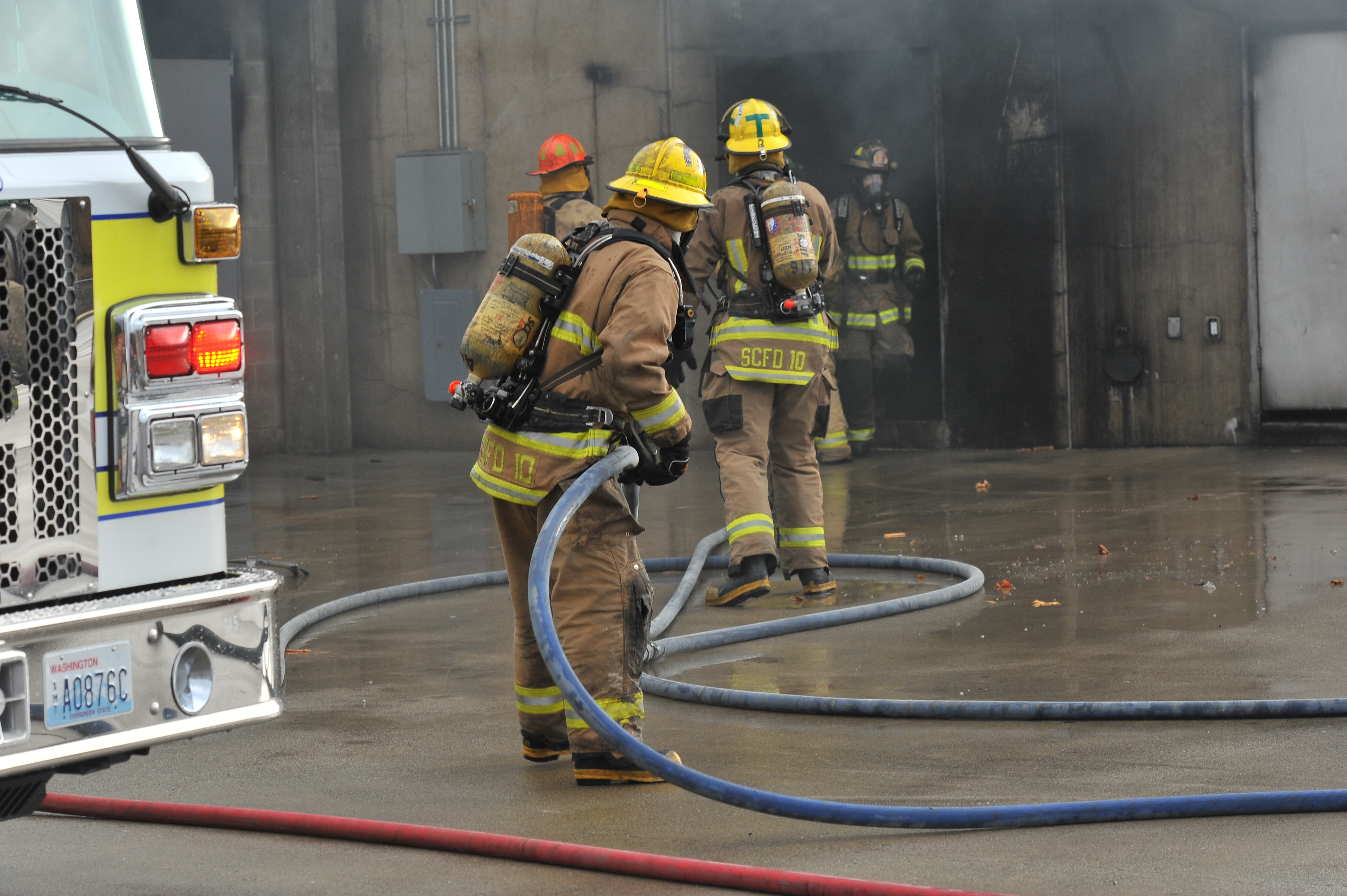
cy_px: 448
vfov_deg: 11.2
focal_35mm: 122
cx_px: 674
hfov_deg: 16.8
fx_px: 4562
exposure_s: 1/250
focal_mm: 122
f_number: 8
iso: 320
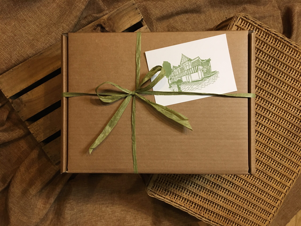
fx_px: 252
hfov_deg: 61.7
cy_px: 113
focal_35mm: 29
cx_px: 150
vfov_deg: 48.2
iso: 200
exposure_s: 1/20
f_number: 2.2
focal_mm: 4.15
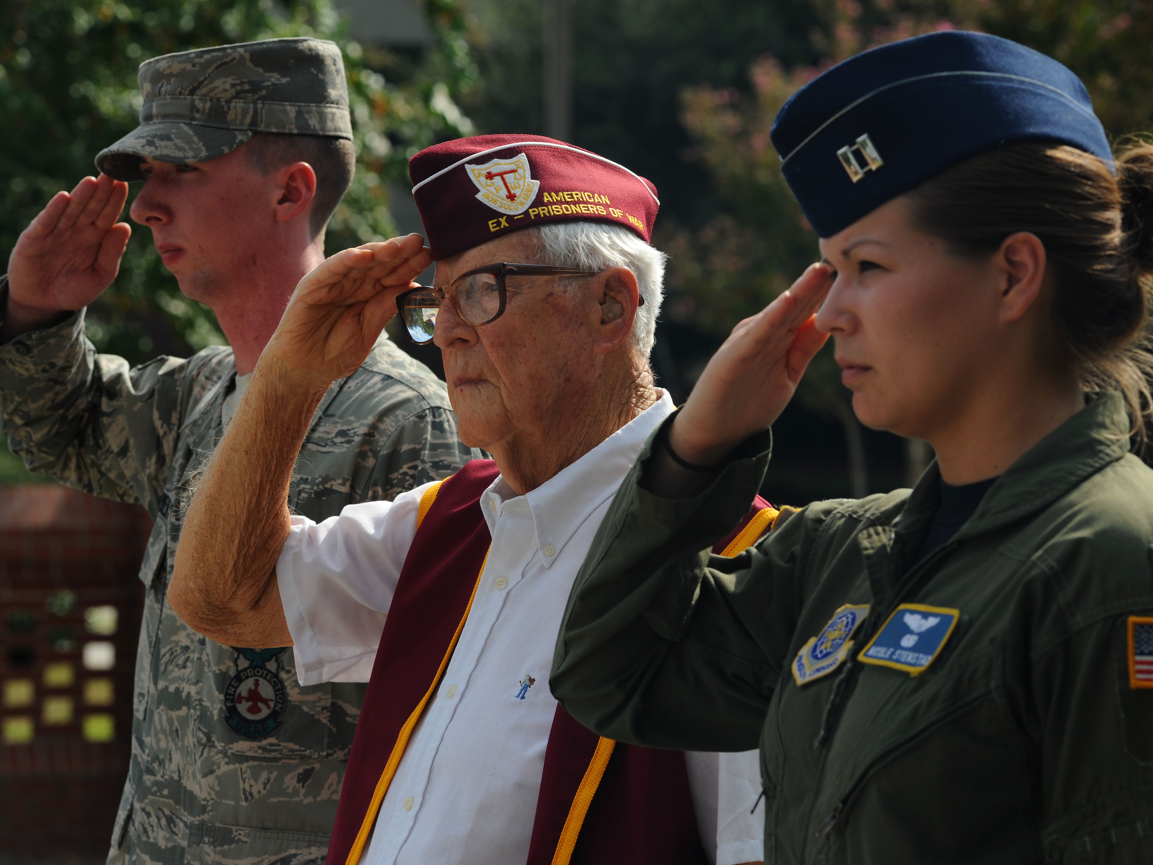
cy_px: 432
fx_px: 4896
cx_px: 596
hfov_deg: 13.4
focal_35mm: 147
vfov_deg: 10.1
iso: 200
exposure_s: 1/320
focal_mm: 135
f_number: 11
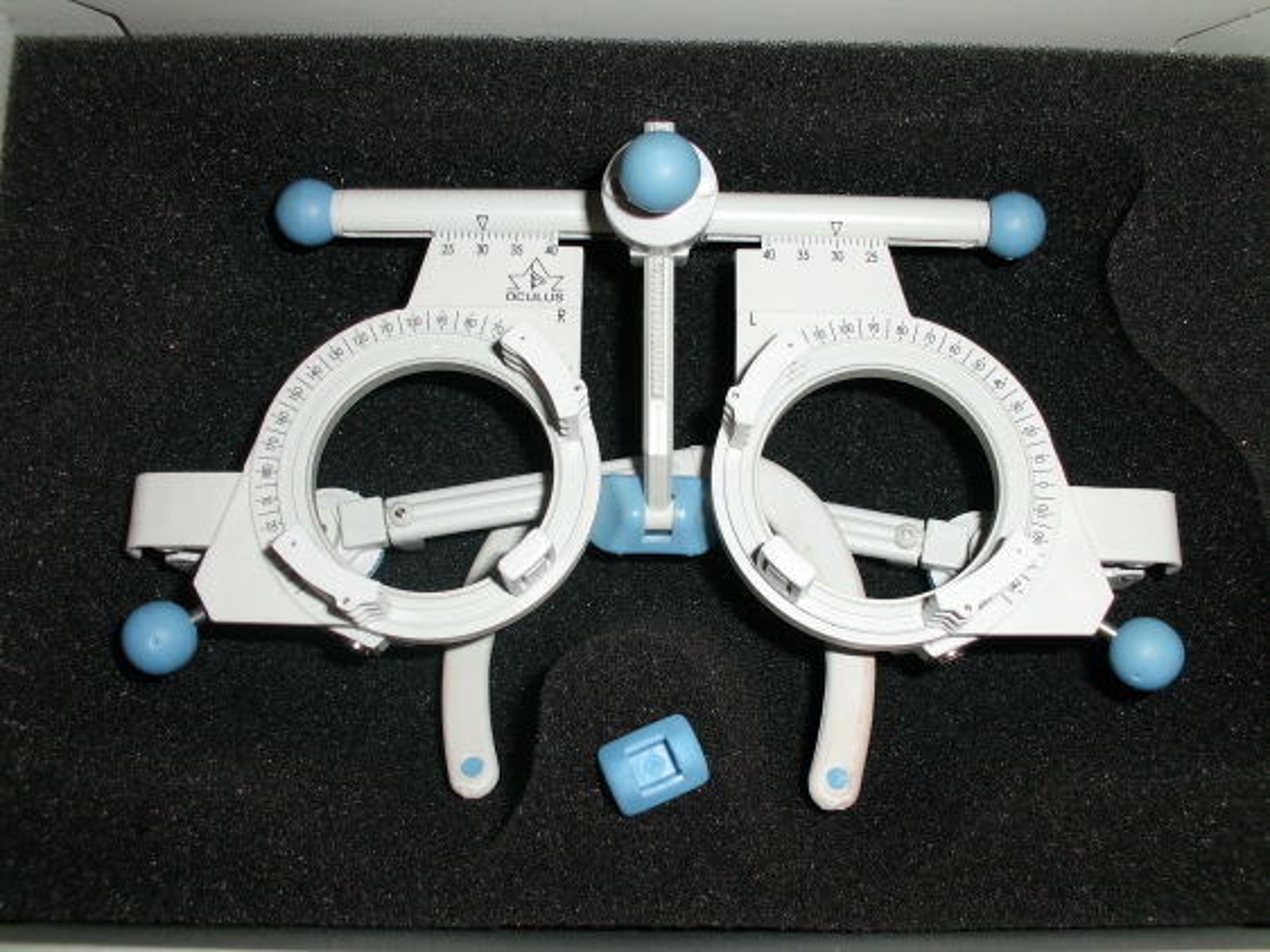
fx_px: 1320
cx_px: 635
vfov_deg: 39.6
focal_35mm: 36
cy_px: 476
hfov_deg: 51.4
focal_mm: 6.3
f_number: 2.9
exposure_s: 1/60
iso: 64
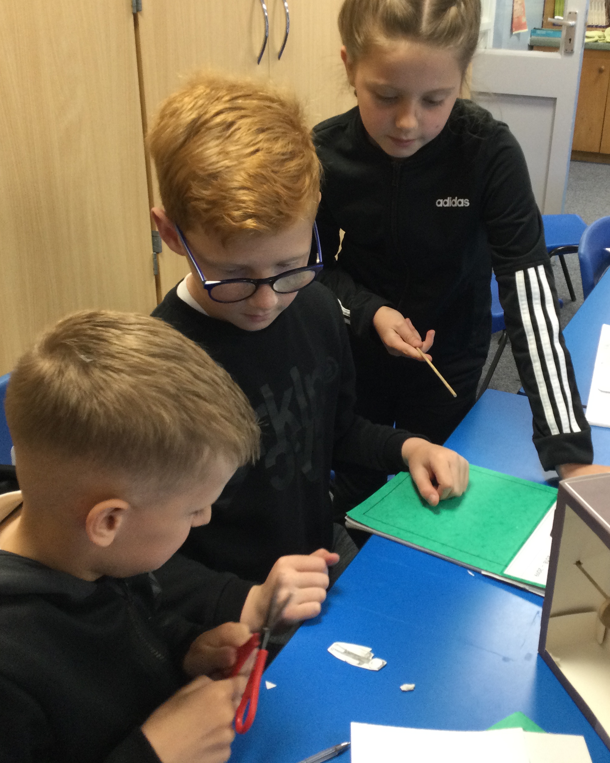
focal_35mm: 41
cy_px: 376
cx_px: 350
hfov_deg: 36.4
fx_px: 925
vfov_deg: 44.8
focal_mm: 3.3
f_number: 2.4
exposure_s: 1/33
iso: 100
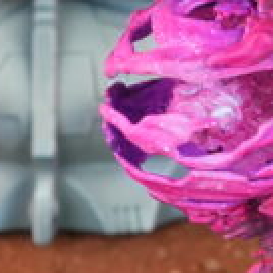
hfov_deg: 3.5
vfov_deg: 3.5
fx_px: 4495
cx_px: 452
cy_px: -22
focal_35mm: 504
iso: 640
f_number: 5.6
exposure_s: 1/40
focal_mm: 35
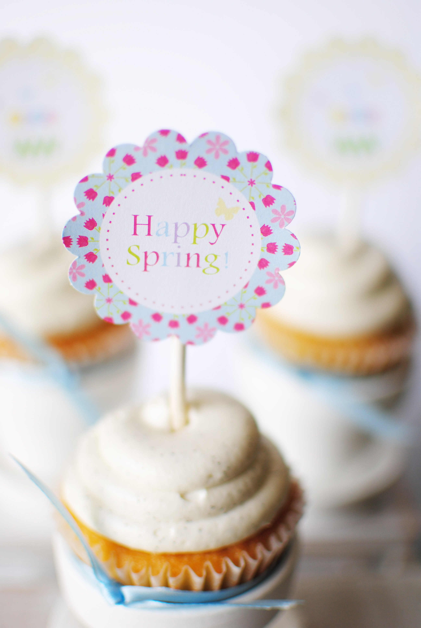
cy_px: 314
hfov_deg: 25.8
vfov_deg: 37.8
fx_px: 918
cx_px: 210
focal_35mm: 52
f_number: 1.8
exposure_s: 1/320
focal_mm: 35
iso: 100
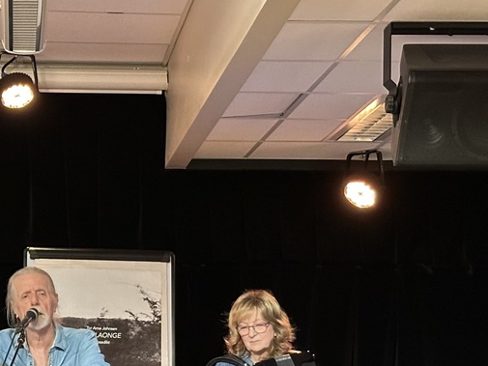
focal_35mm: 114
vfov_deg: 12.9
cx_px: 48
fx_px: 1608
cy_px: 352
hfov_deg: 17.0
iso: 500
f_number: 1.78
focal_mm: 6.86
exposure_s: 1/30
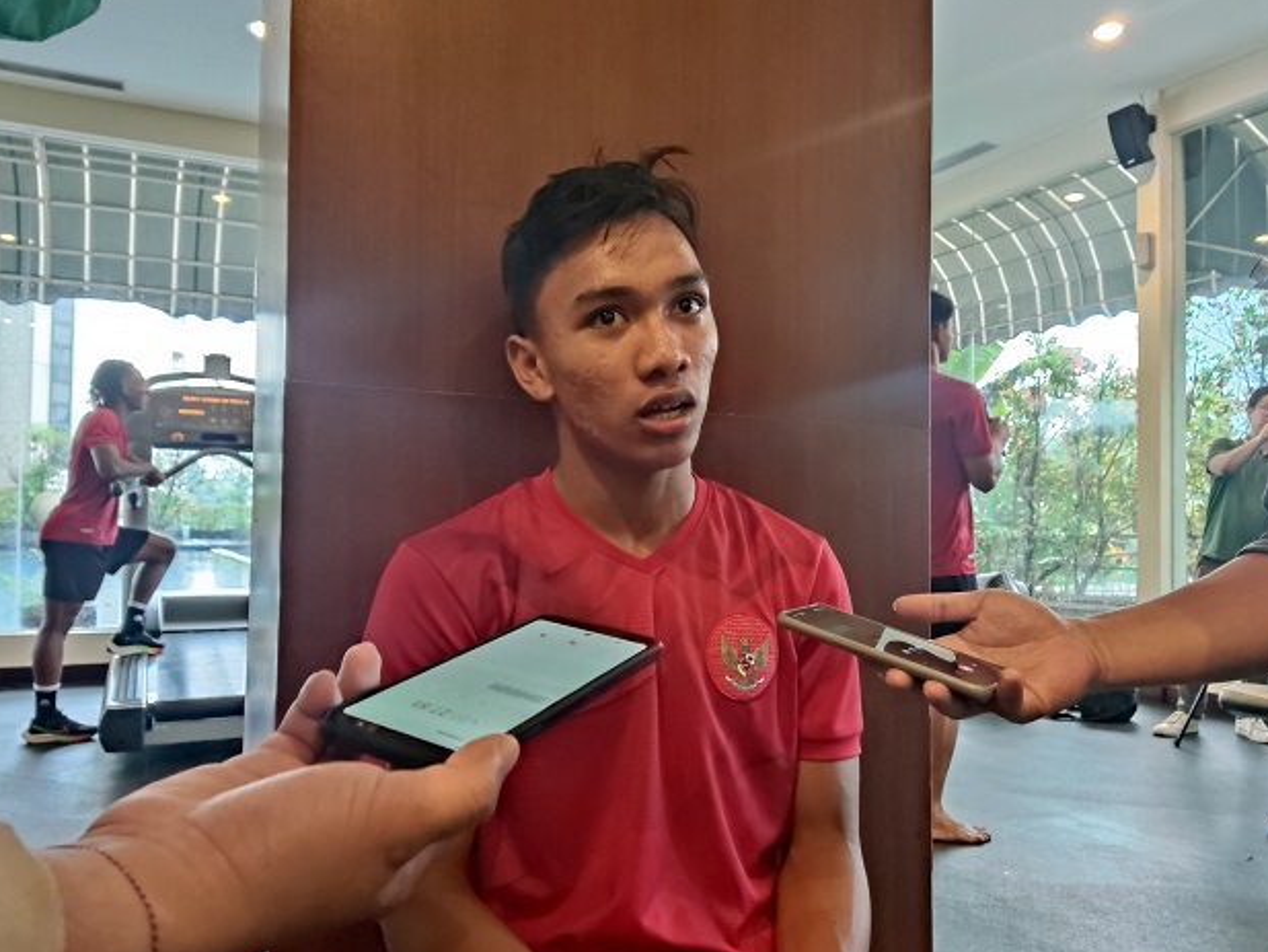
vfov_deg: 51.3
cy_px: 502
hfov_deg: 65.3
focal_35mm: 27
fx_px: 989
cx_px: 633
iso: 1356
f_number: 1.79
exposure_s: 1/25
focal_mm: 4.71
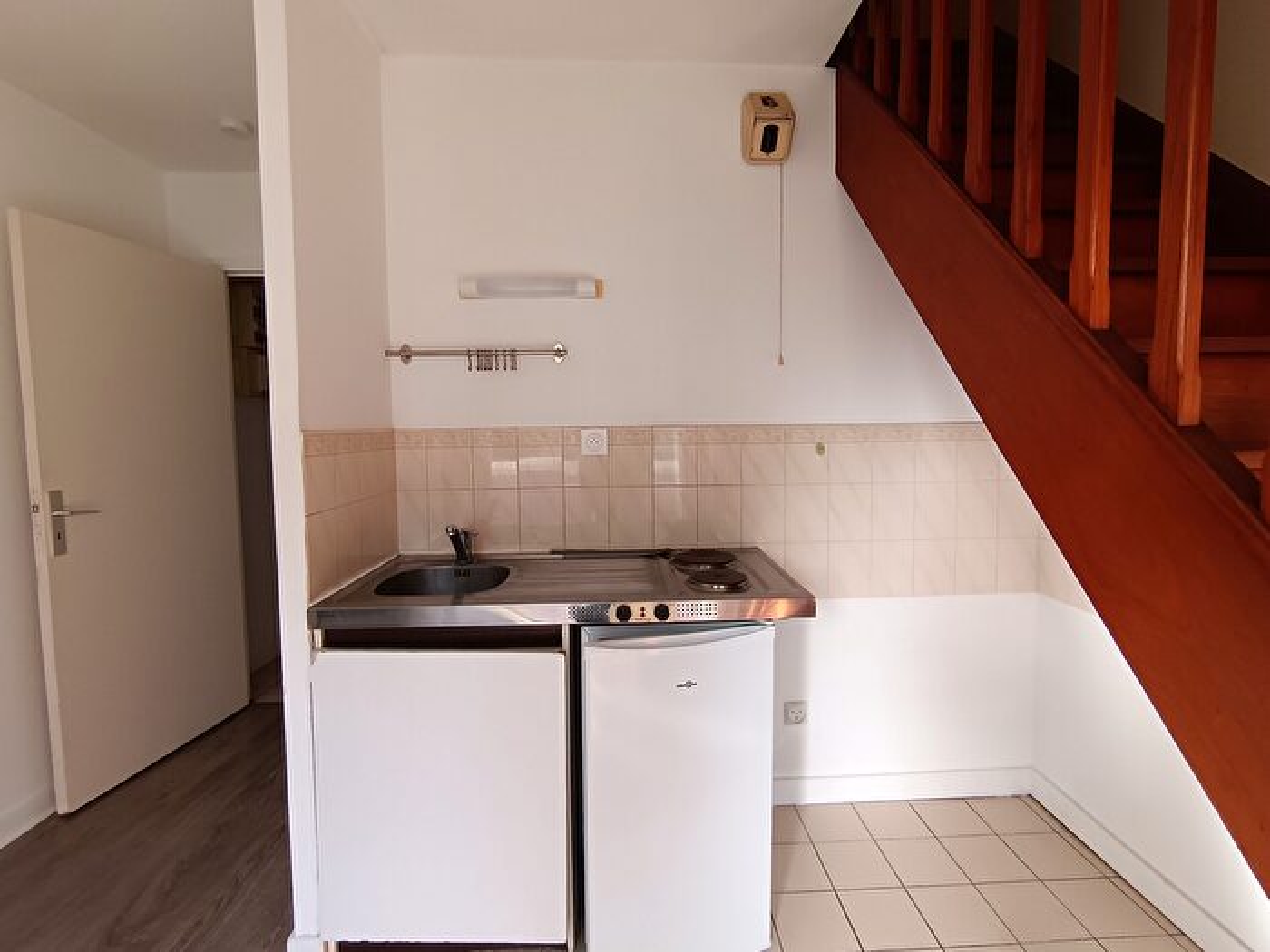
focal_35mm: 17
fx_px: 624
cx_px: 635
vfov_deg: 74.7
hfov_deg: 91.0
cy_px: 476
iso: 187
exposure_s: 1/100
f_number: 2.2
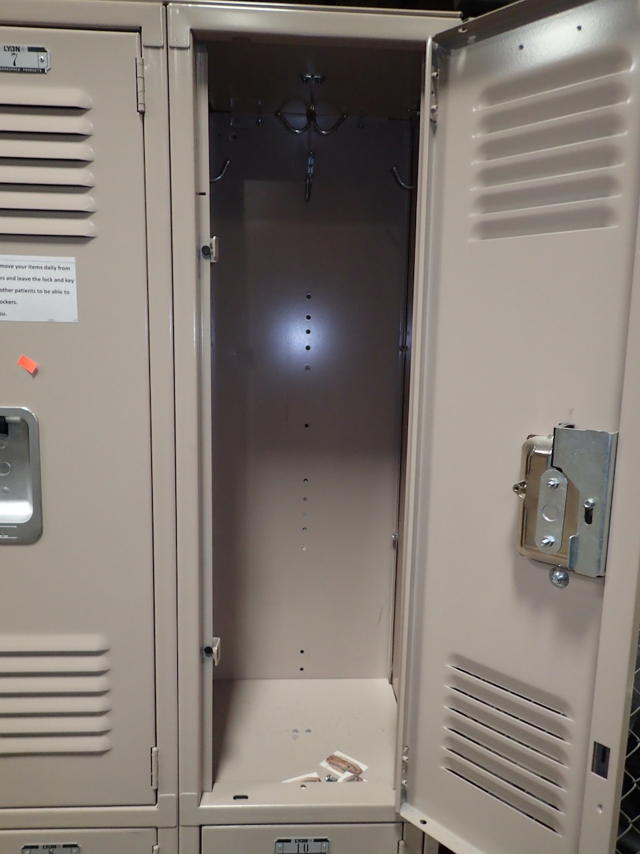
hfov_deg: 54.9
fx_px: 616
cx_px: 320
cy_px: 427
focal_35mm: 25
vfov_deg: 69.4
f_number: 2
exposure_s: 1/30
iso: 320
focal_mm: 4.5
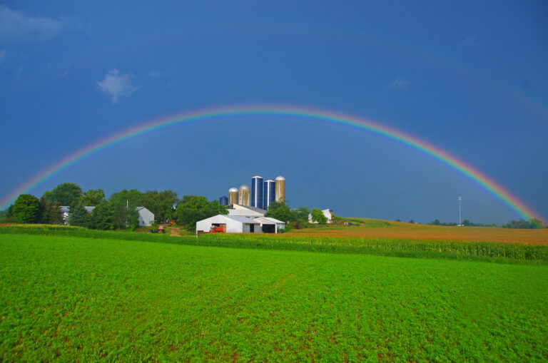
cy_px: 182
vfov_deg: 47.8
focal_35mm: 27
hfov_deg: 67.5
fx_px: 410
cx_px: 274
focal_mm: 18
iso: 200
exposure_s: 1/1250
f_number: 6.3
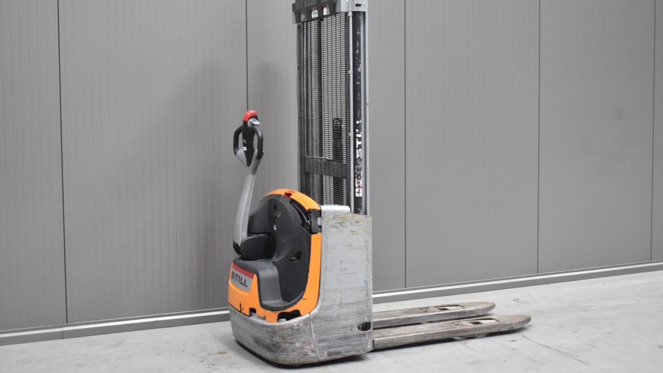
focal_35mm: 50
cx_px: 328
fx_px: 871
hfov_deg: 41.7
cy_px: 161
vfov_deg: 24.2
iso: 1600
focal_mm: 31
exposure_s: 1/50
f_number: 4.5
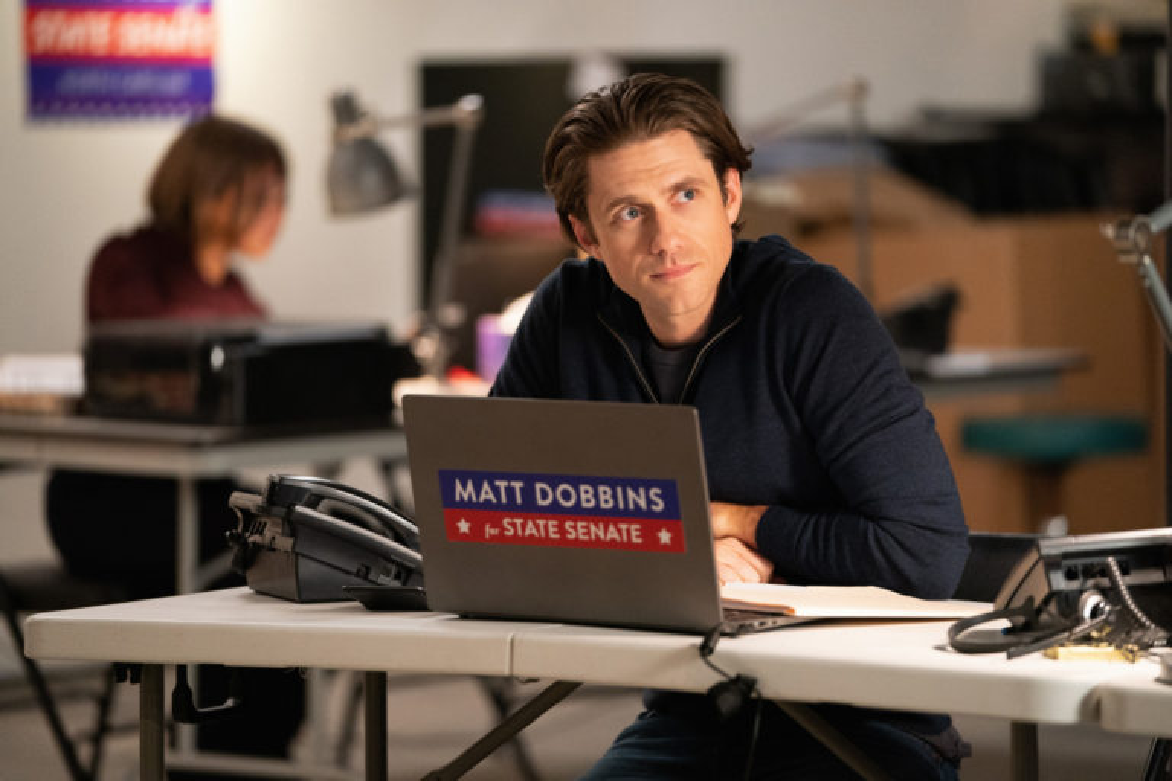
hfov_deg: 12.3
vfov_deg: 8.2
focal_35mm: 167
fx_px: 5436
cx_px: 586
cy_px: 390
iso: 4000
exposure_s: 1/200
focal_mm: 167
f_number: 2.8
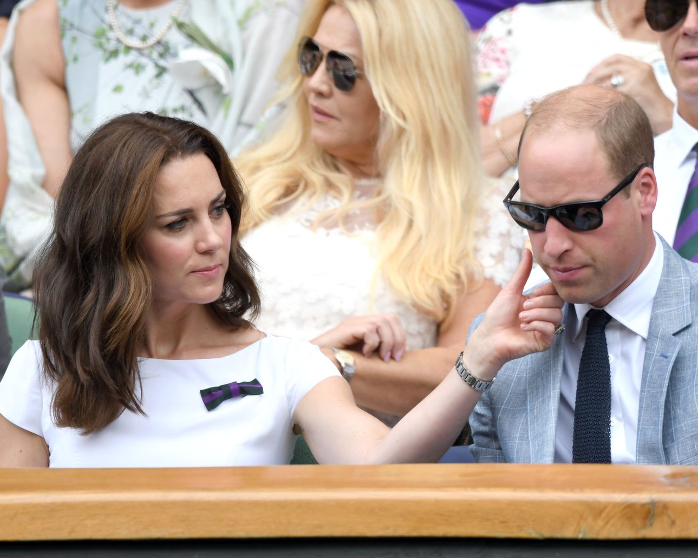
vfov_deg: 1.1
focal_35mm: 1398
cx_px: 415
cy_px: 288
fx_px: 28878
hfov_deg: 1.4
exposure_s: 1/800
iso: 640
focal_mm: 800
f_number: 5.6
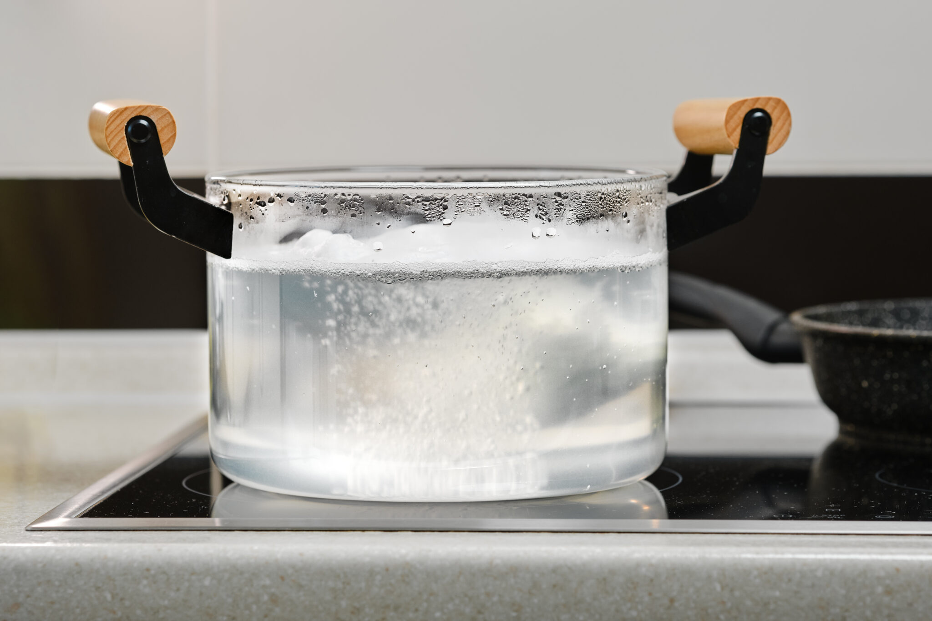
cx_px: 466
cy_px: 310
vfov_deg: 10.2
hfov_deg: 15.2
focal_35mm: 135
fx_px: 3494
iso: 400
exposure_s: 1/125
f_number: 4.5
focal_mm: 90
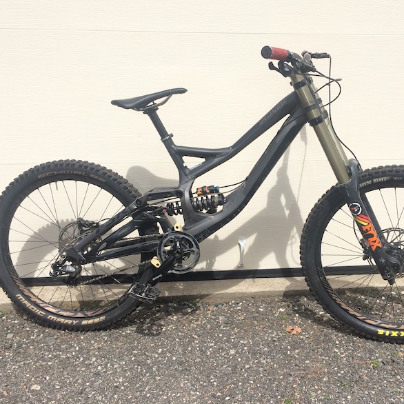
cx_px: 227
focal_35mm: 35
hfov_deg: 47.1
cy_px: 201
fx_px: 462
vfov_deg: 47.2
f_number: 2.2
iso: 32
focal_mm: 4.15
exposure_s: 1/1172
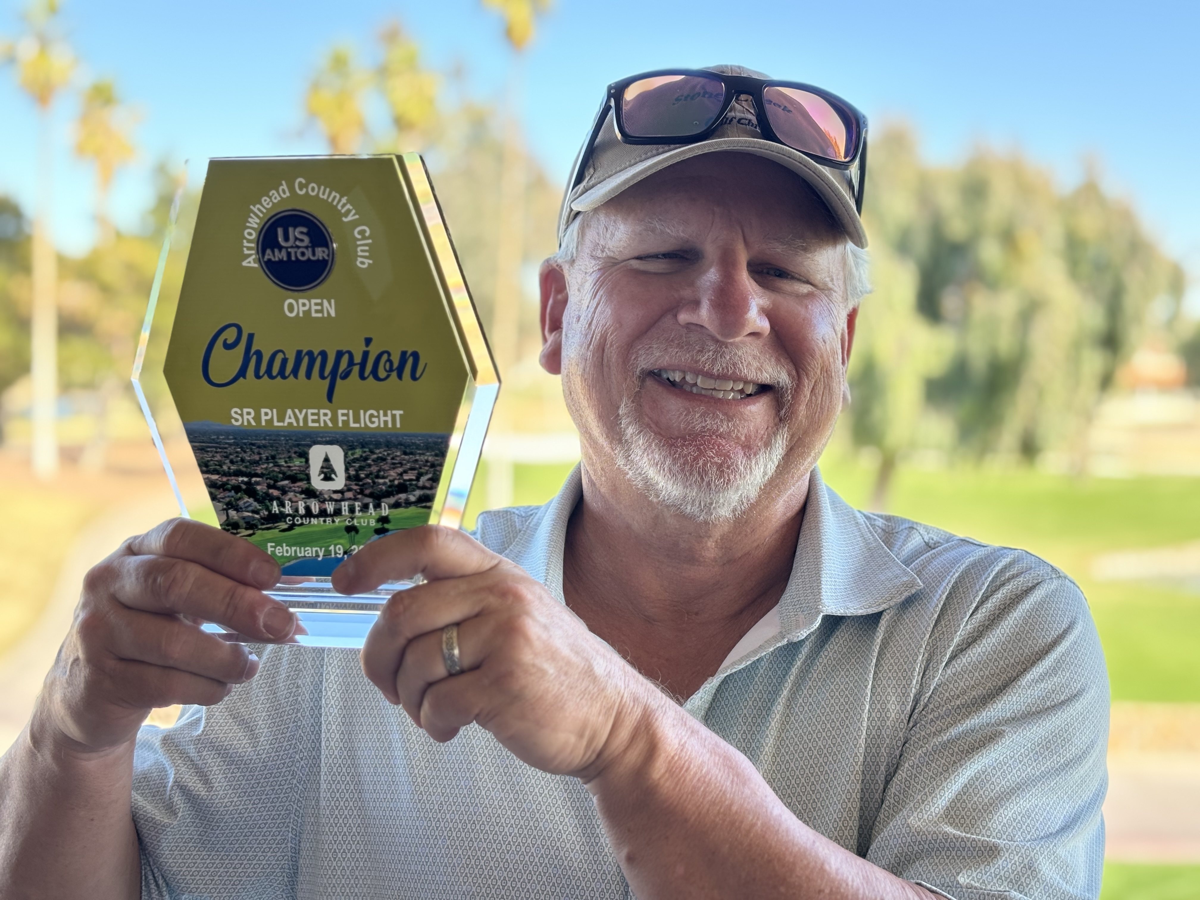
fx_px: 1803
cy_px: 450
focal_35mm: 52
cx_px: 600
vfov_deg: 28.0
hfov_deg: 36.8
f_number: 1.6
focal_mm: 5.96
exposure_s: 1/251
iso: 32
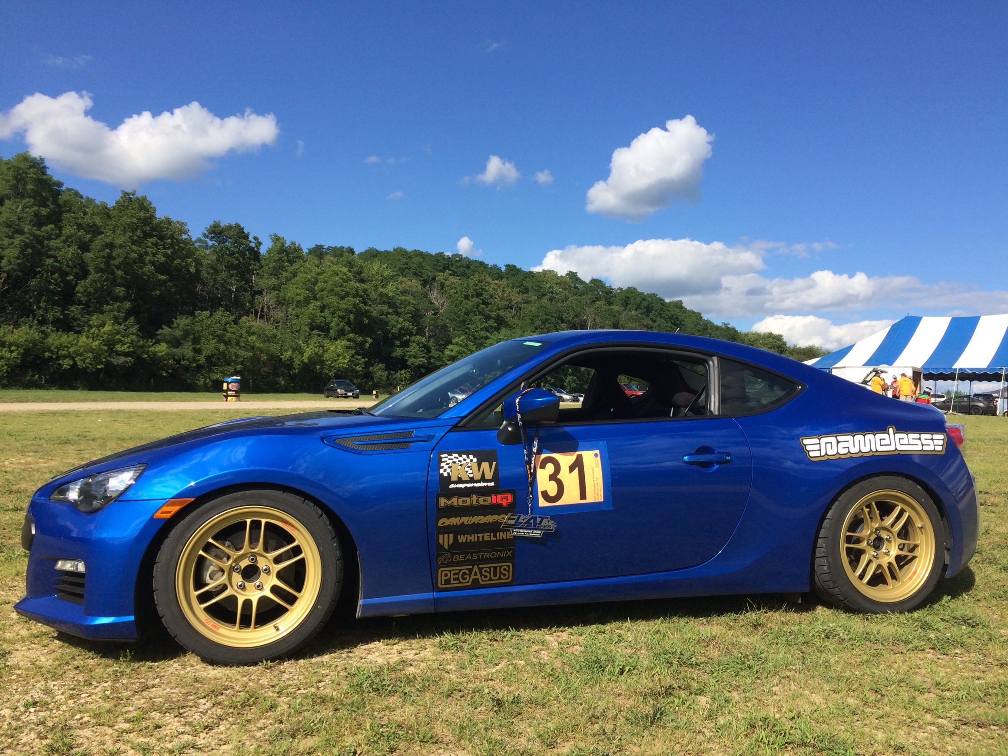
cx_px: 504
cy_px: 378
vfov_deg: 48.2
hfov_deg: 61.7
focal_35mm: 29
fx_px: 844
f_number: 2.2
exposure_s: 1/2160
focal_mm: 4.15
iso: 32
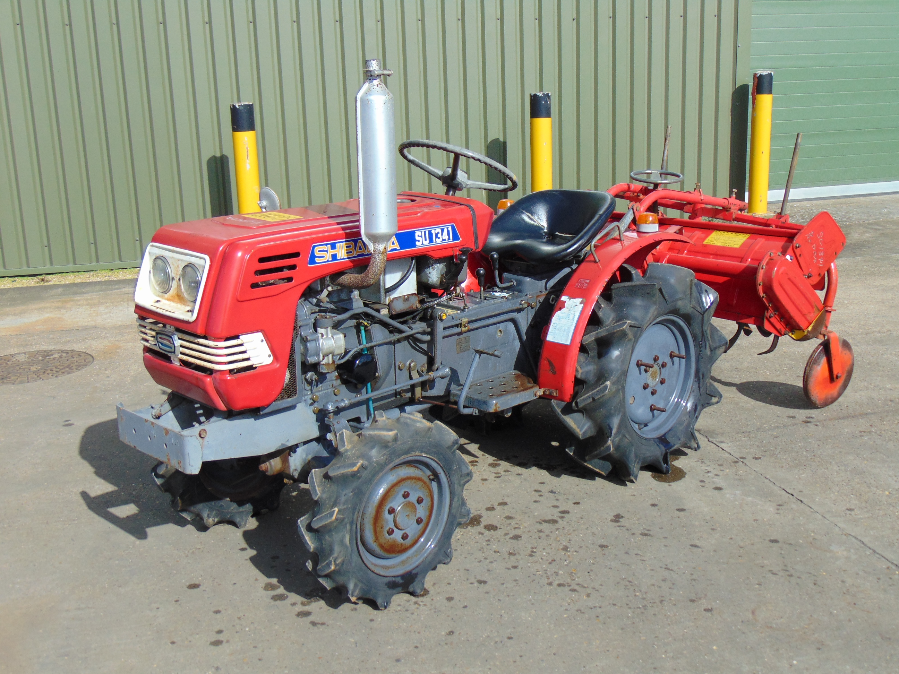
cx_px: 450
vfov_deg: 36.8
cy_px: 337
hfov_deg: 47.9
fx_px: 1013
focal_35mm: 39
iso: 80
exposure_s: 1/1000
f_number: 3.3
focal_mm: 6.9
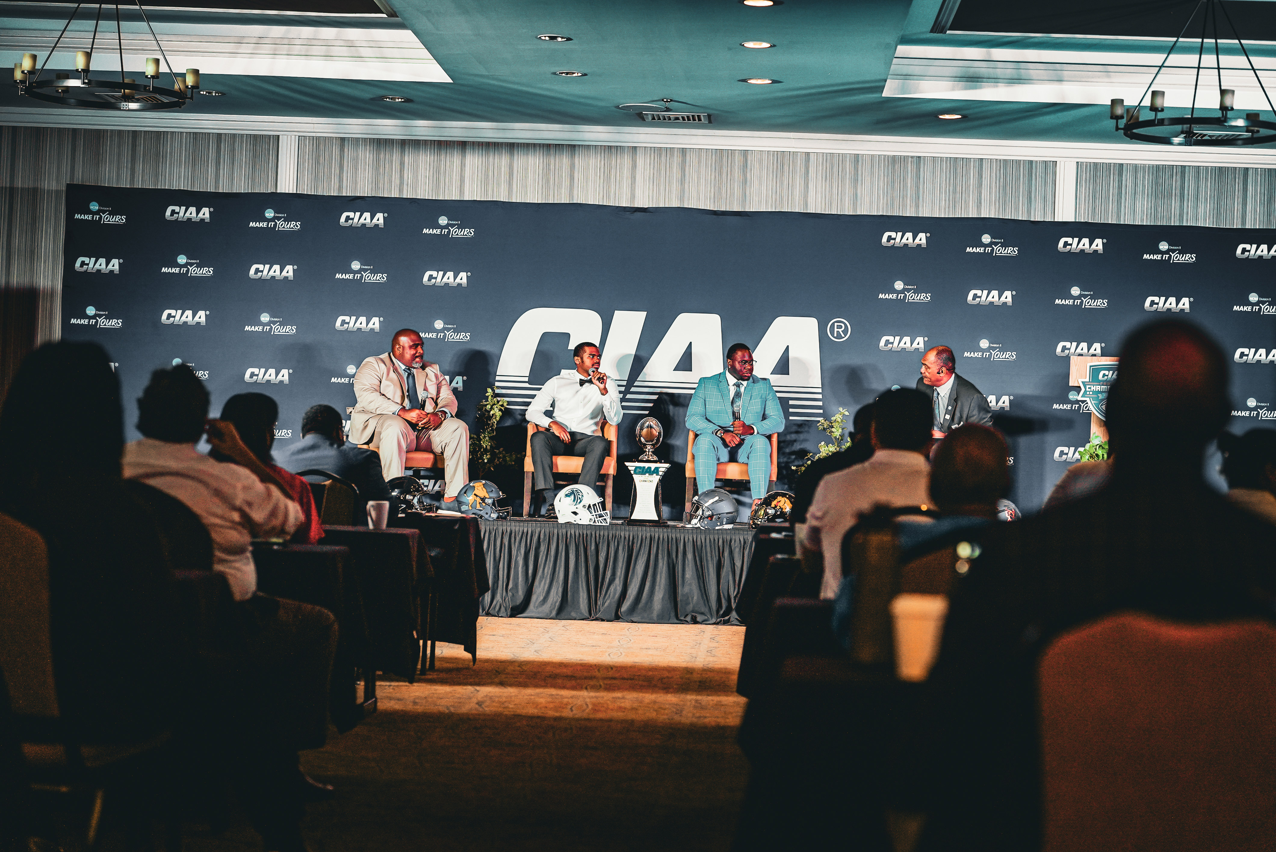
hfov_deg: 30.5
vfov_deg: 20.6
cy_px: 426
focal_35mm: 66
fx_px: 2341
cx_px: 638
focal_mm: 66
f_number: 2.2
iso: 1250
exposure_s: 1/160
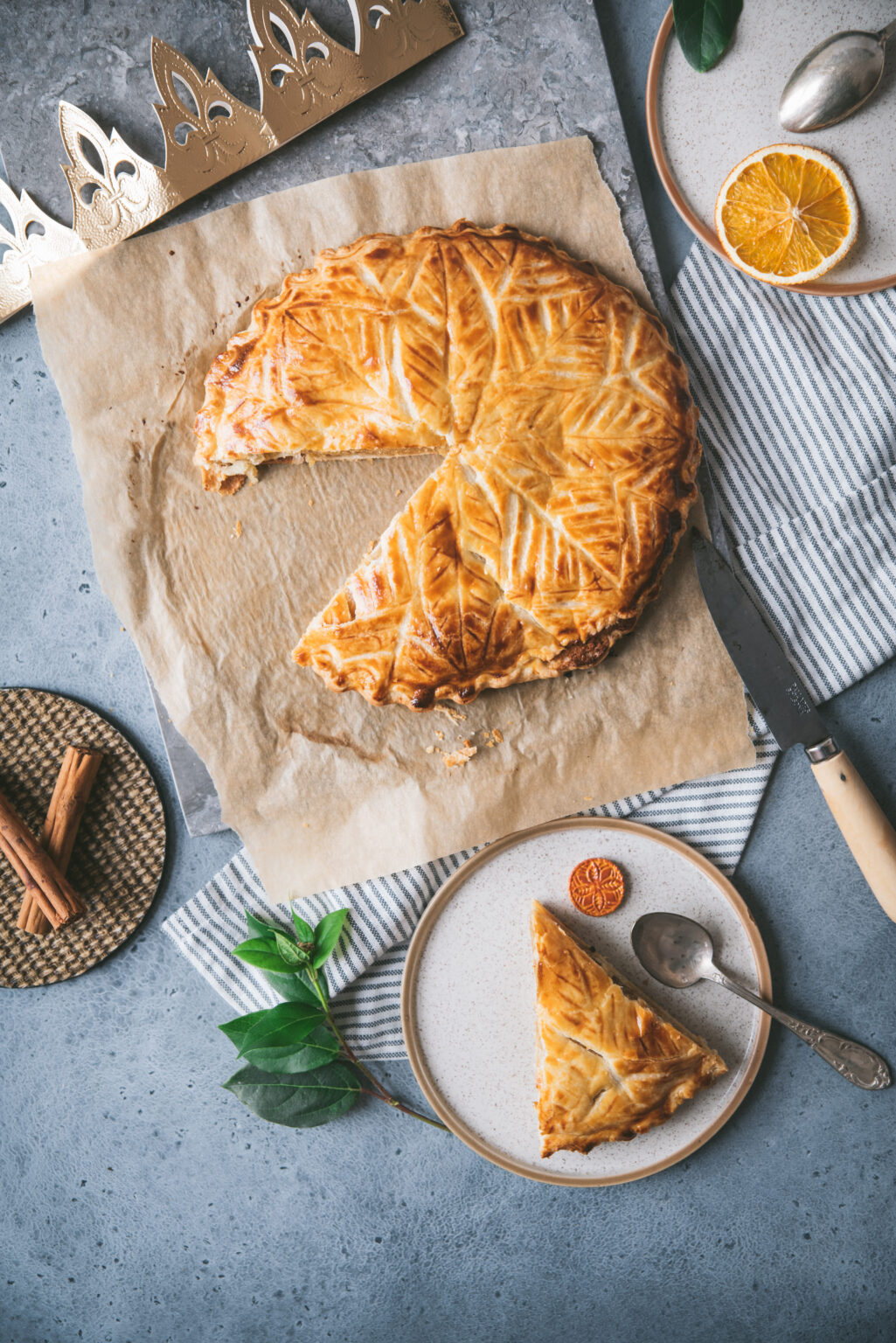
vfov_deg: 38.2
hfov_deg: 26.0
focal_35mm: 52
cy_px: 672
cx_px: 448
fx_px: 1940
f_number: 3.5
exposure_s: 1/60
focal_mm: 52
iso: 320
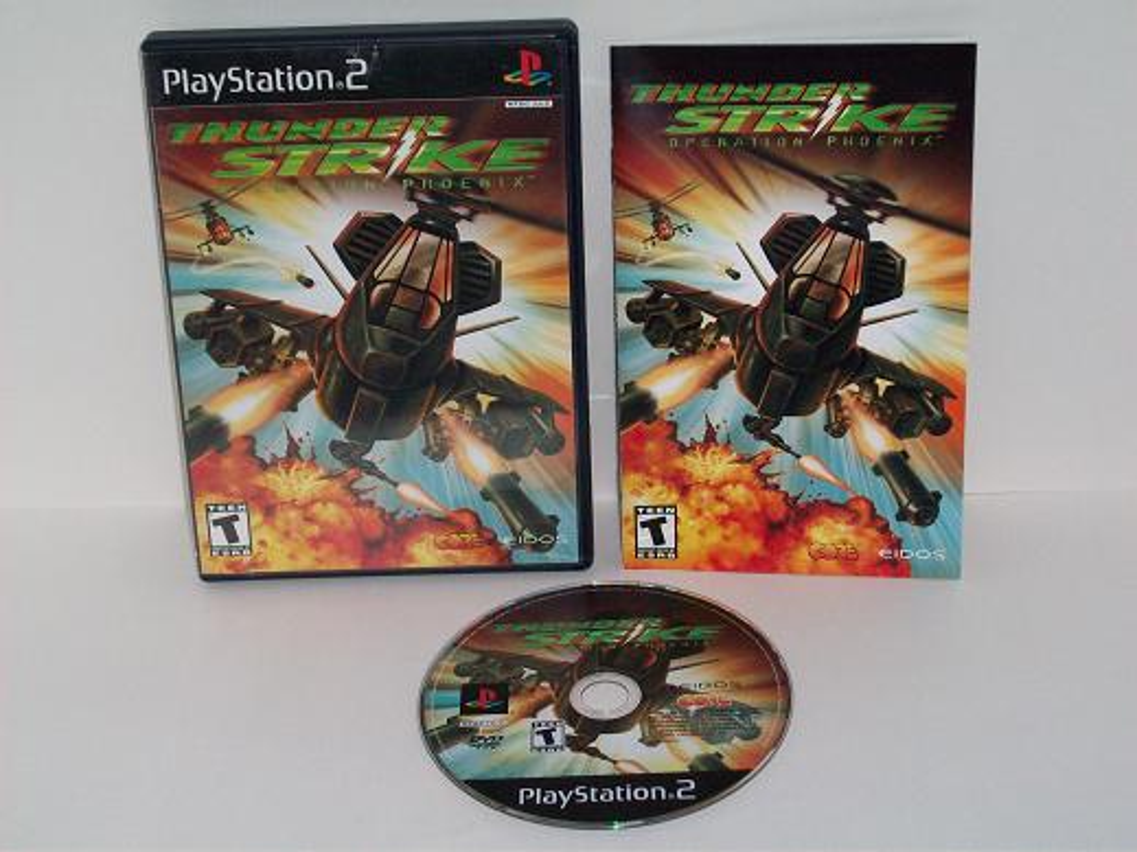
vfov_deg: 19.1
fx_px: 2529
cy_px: 426
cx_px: 568
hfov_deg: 25.3
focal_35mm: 77
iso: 160
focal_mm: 12.8
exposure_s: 1/71.5
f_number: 4.2
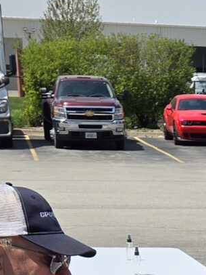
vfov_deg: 12.0
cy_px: 569
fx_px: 1149
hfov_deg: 9.9
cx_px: 309
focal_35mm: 145
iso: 25
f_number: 1.8
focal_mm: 5.4
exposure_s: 1/2586
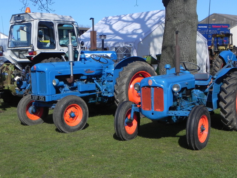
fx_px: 397
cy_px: 89
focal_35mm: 58
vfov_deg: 25.2
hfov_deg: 33.2
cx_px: 118
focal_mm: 10.3
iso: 160
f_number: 4
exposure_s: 1/1900
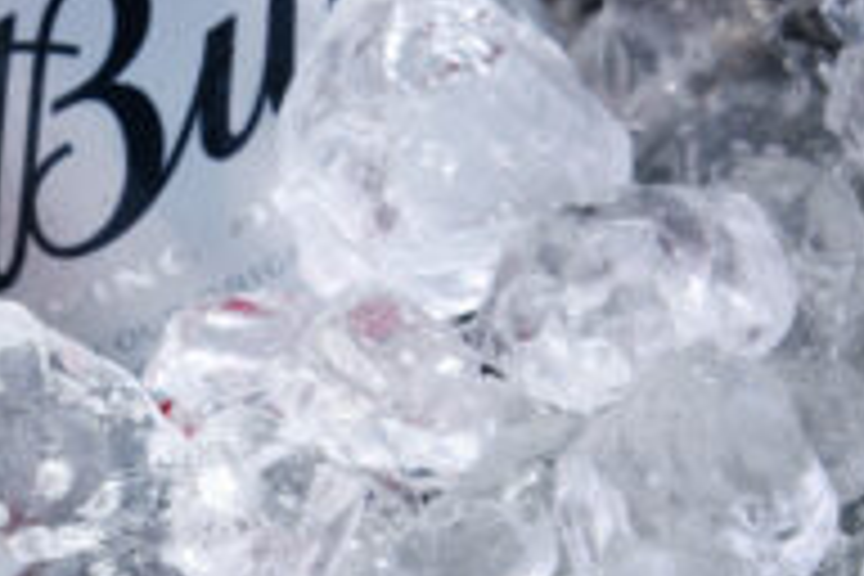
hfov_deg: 3.7
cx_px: -63
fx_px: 13511
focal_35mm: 563
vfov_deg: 2.4
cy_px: 274
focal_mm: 180
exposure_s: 1/125
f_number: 16
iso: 100
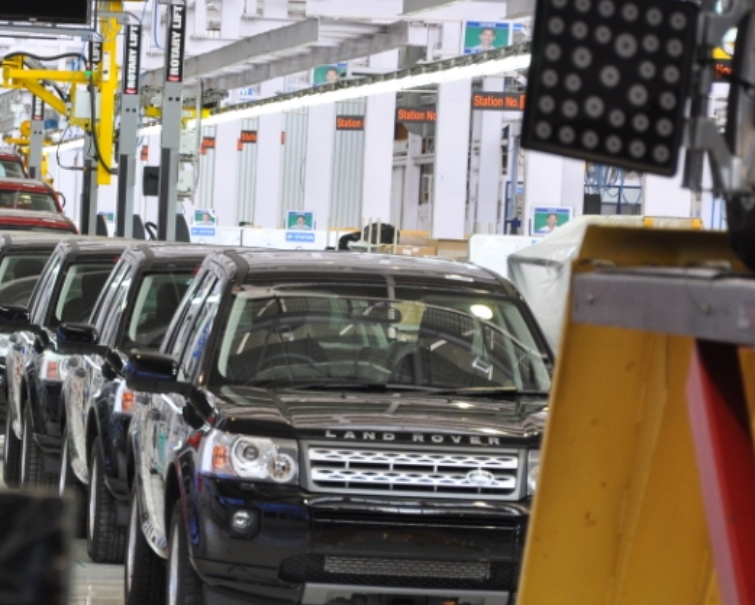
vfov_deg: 5.3
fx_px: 6480
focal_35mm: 290
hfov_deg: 6.7
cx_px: 152
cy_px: 373
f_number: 5.6
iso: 500
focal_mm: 105
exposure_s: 1/60
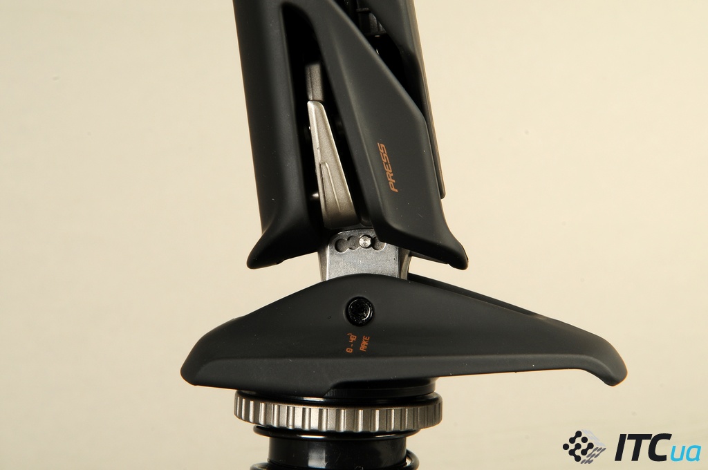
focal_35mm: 82
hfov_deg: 24.6
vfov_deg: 16.5
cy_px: 235
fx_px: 1620
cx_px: 354
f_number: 18
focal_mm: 55
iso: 200
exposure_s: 1/80
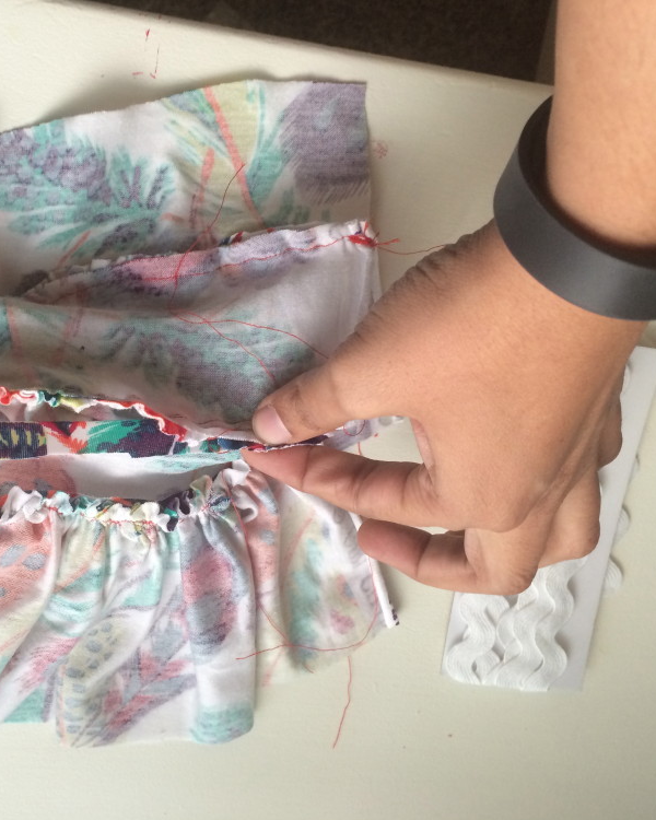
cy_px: 411
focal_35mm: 40
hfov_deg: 36.8
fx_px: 971
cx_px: 197
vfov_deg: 45.8
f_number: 2.2
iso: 100
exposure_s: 1/30
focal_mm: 4.12
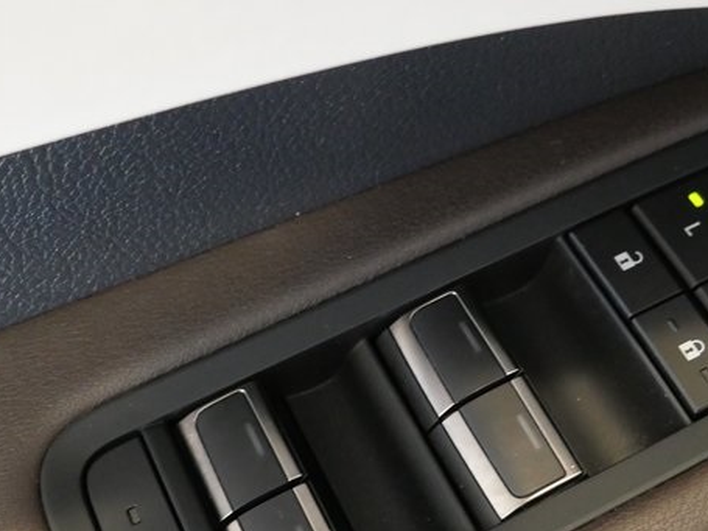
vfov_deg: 27.0
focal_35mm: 54
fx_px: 1104
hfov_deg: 35.4
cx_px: 428
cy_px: 299
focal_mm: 12
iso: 2500
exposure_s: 1/60
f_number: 3.5
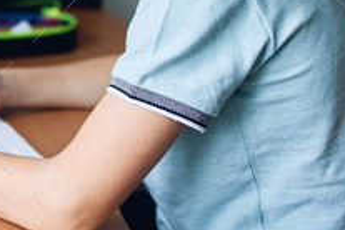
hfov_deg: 19.4
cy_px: -54
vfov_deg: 13.3
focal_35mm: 100
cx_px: -52
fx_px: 958
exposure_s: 1/125
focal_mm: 35
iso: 400
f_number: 2
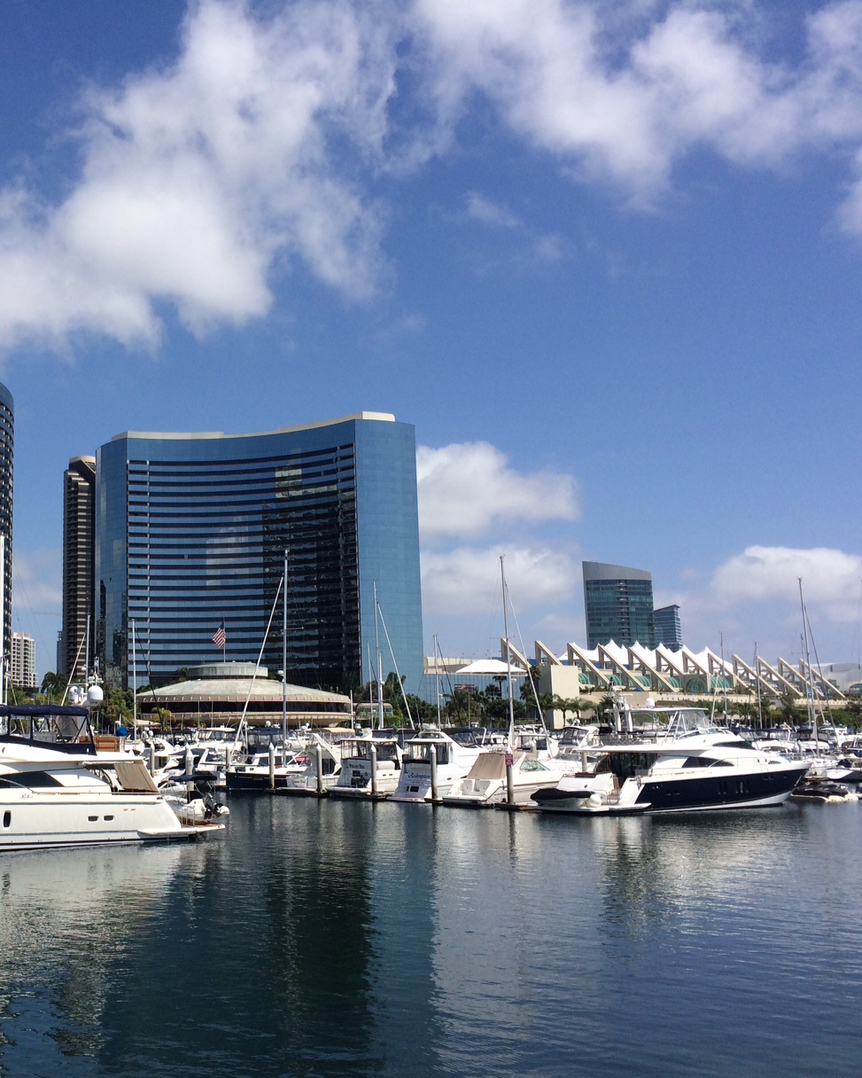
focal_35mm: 38
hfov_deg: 38.1
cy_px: 542
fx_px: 1212
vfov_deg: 47.9
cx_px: 206
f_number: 2.2
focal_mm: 4.15
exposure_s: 1/3425
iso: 32
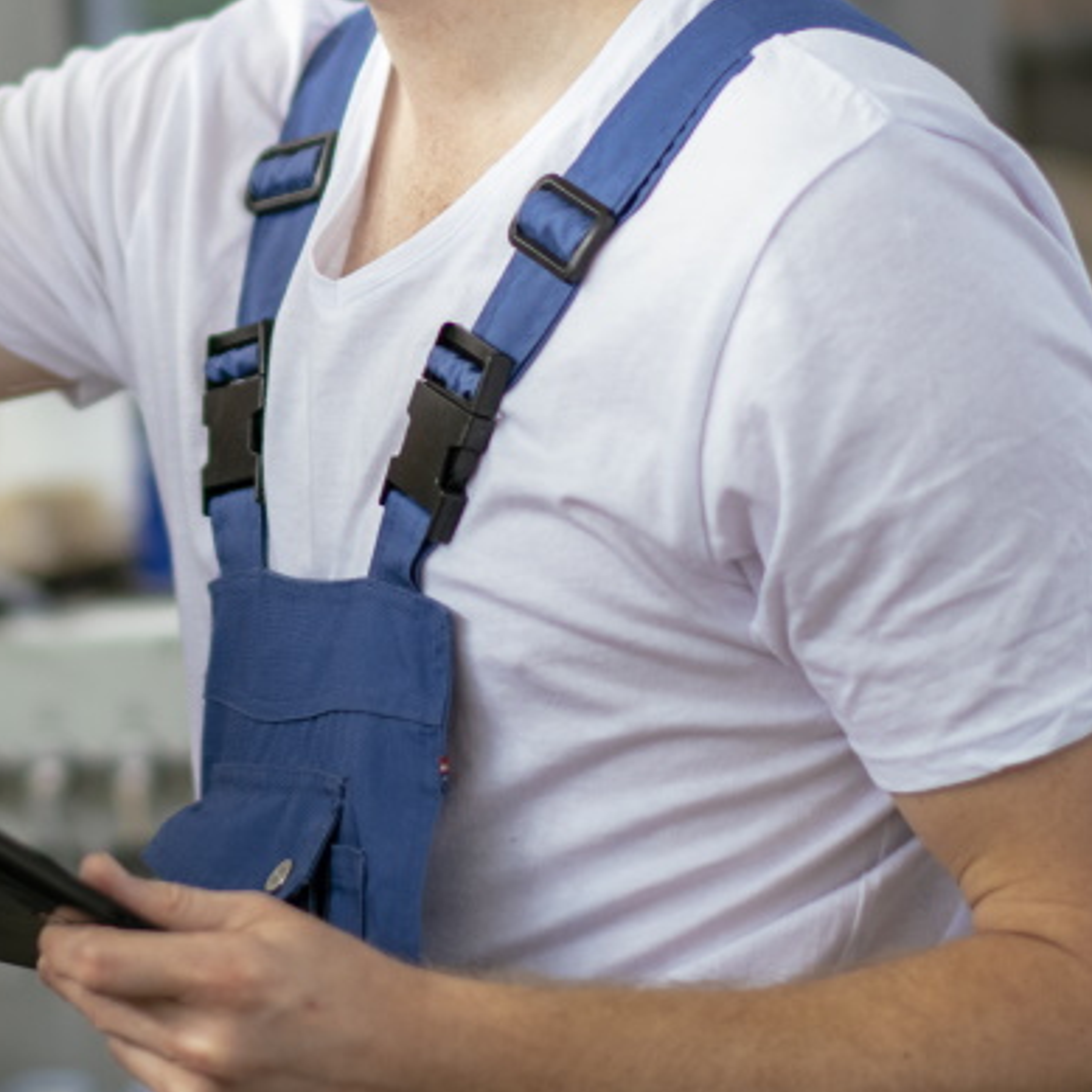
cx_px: 51
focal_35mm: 152
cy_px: 149
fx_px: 5425
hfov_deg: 11.4
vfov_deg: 11.4
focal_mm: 58
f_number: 1.4
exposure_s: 1/1000
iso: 400
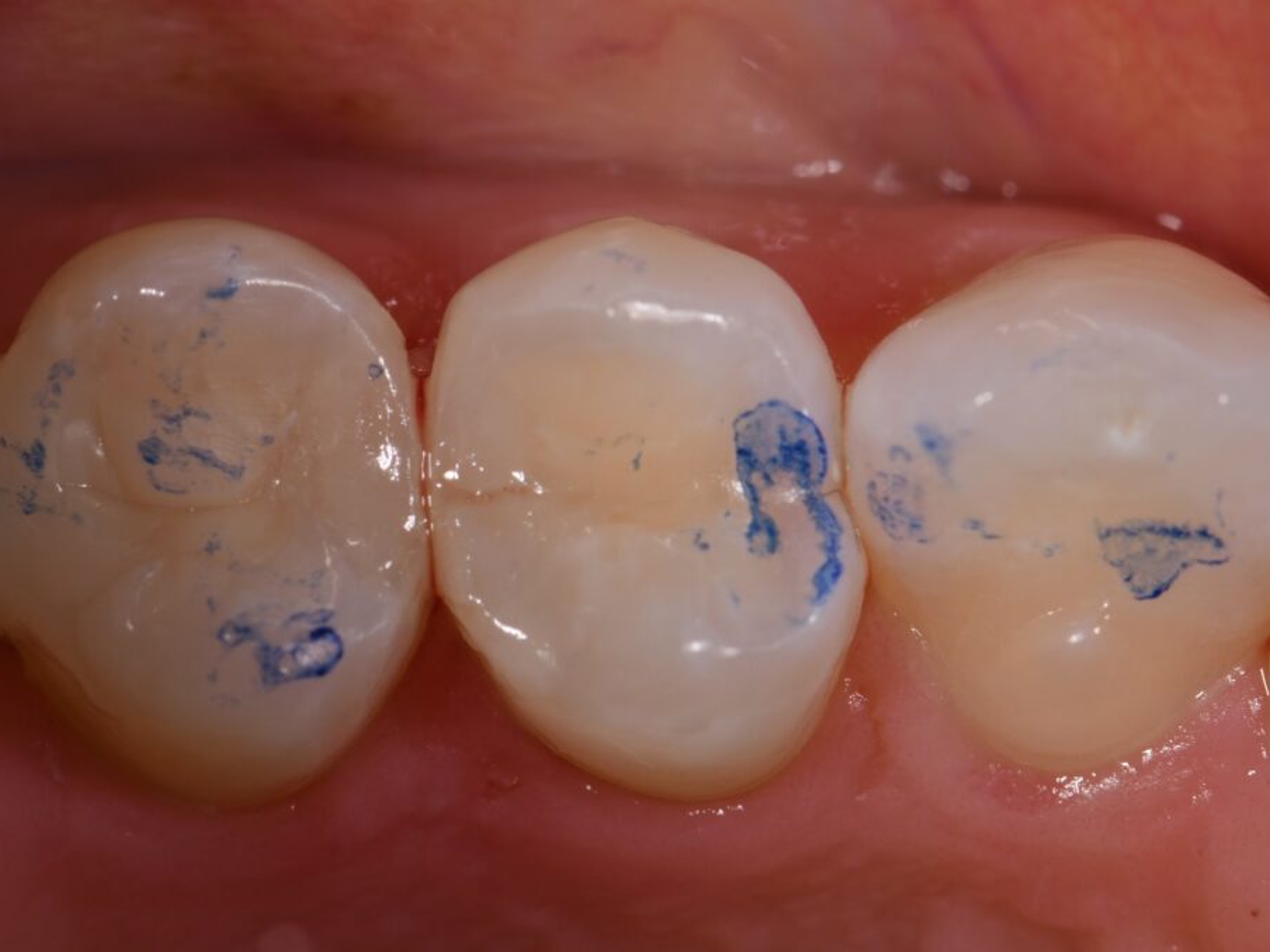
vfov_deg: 8.7
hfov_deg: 11.6
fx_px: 6274
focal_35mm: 171
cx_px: 613
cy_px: 476
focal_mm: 105
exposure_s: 1/160
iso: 200
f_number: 32
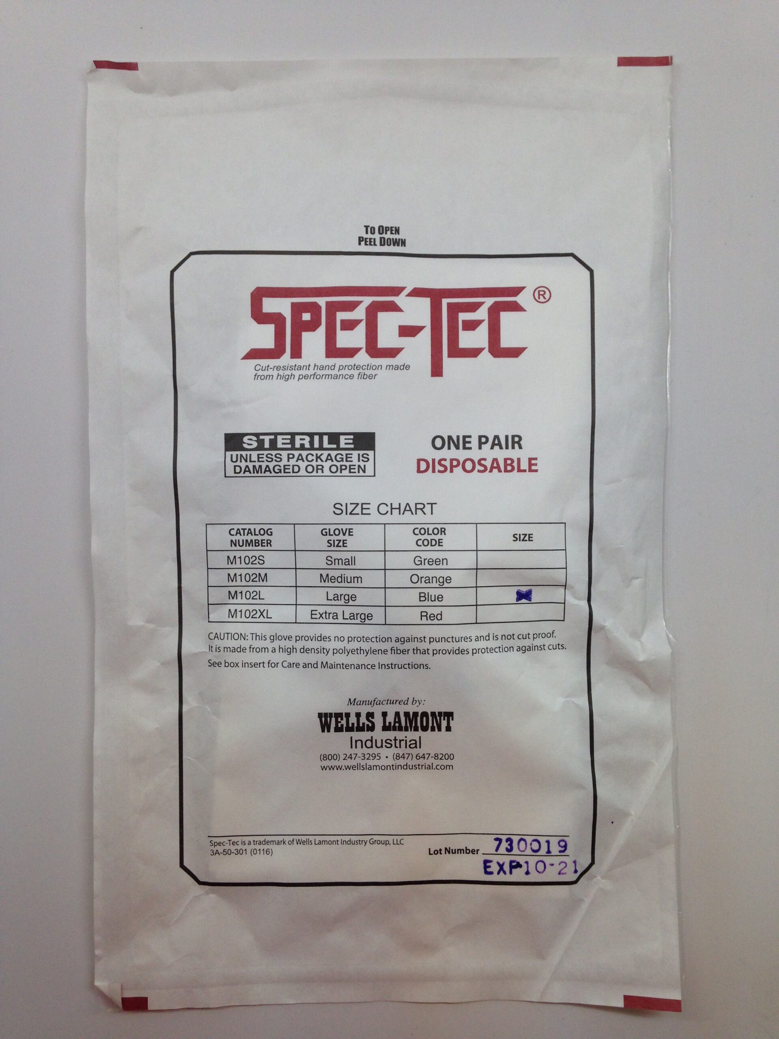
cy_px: 520
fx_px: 990
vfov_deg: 55.4
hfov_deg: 42.9
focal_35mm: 33
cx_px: 390
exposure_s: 1/120
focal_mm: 4.12
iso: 80
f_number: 2.4
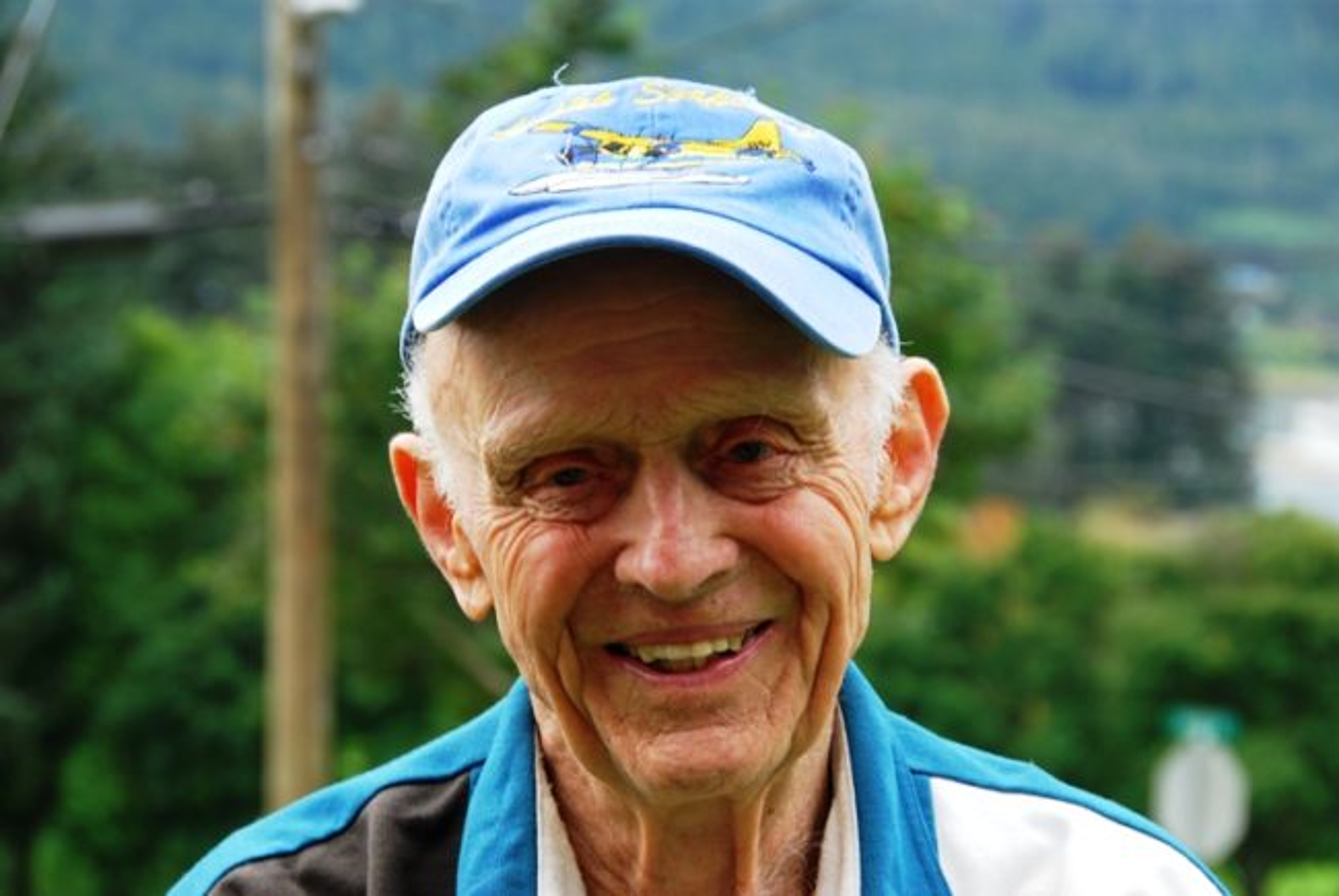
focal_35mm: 123
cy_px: 448
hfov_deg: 16.6
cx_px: 670
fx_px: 4580
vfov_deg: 11.2
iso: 100
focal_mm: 82
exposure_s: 1/25
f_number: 7.1
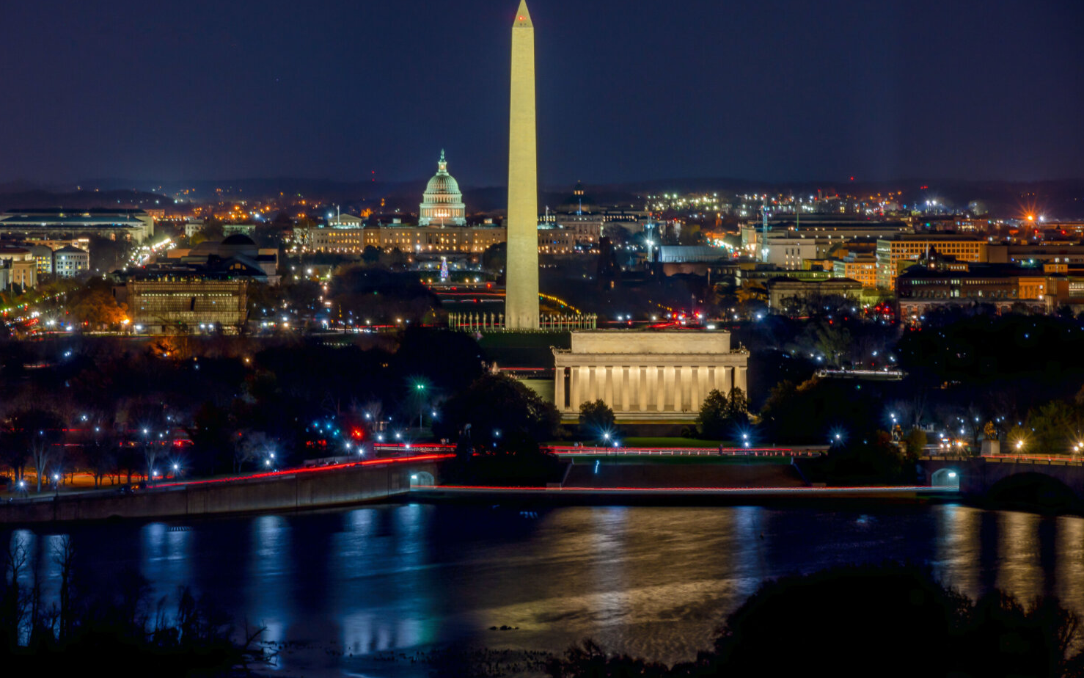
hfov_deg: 9.8
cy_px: 308
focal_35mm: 215
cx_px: 515
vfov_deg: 6.1
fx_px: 6352
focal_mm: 200
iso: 100
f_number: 14
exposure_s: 10
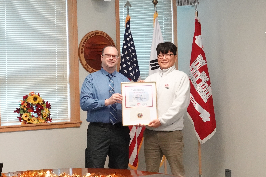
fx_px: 296
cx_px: 133
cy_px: 88
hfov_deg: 48.5
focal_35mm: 40
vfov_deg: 33.4
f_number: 4.5
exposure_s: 1/125
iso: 3200
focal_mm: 14.65
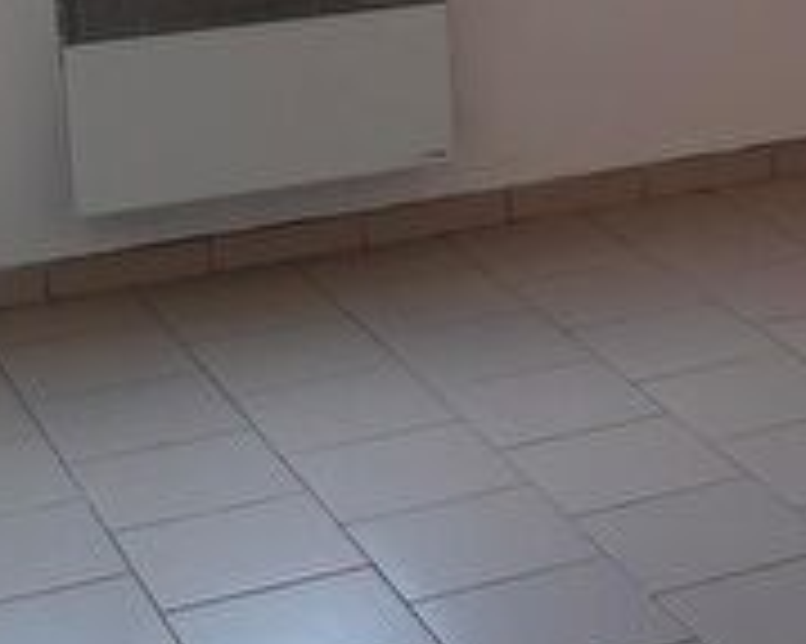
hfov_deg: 18.0
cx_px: 869
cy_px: -61
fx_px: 2456
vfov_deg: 14.6
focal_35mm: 103
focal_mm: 3.71
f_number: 1.7
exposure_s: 1/137
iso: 40
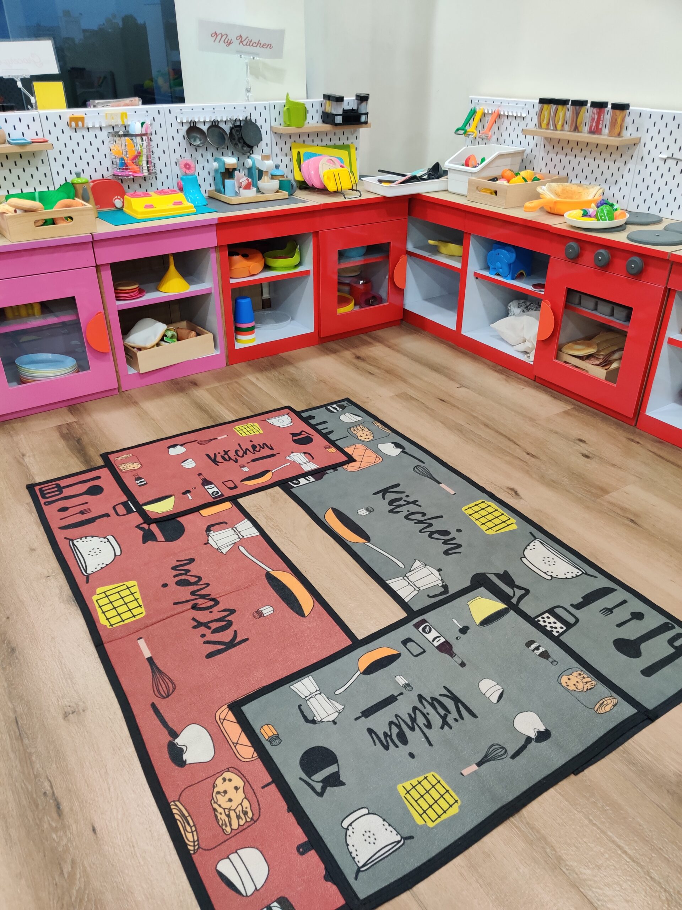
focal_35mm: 27
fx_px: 709
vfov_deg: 65.3
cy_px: 455
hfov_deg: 51.4
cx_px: 341
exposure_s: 1/50
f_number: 1.65
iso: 500
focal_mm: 4.75
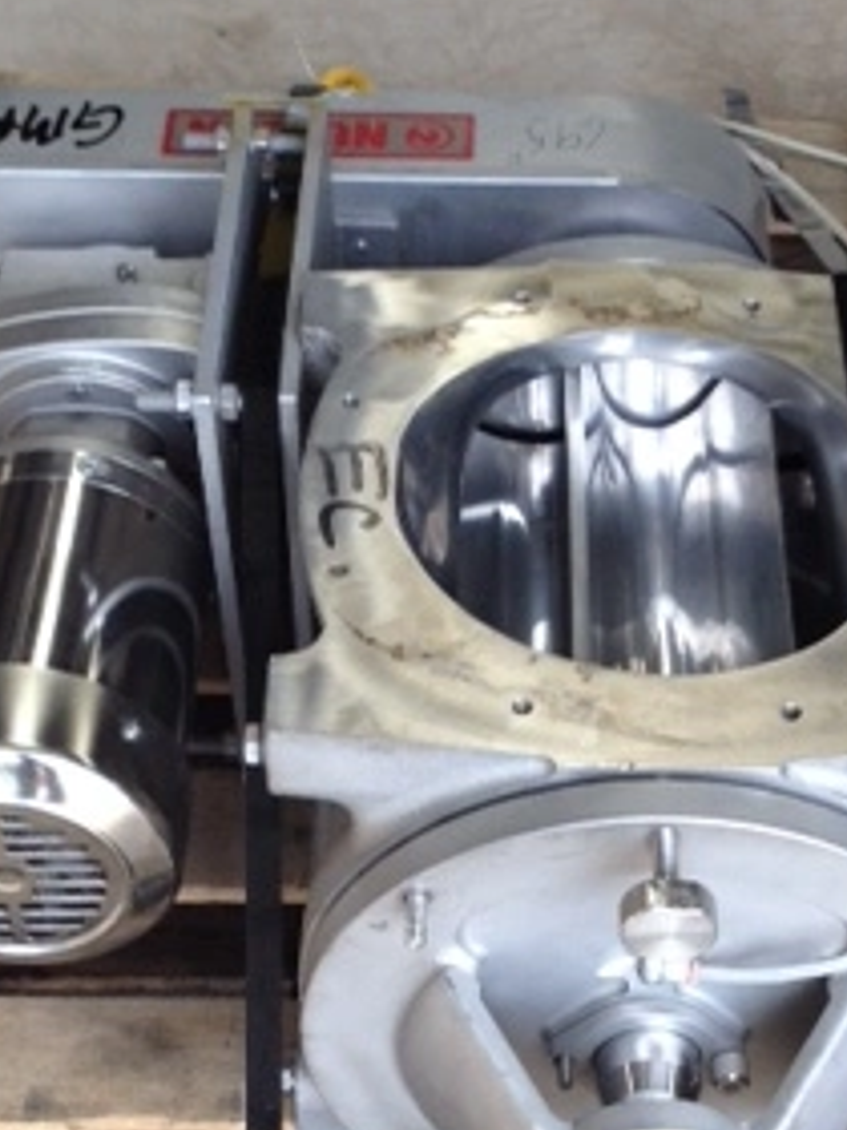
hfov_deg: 18.4
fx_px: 2610
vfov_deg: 24.3
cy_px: 710
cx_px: 585
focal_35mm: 80
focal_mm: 4.28
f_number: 2.4
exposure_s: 1/60
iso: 64
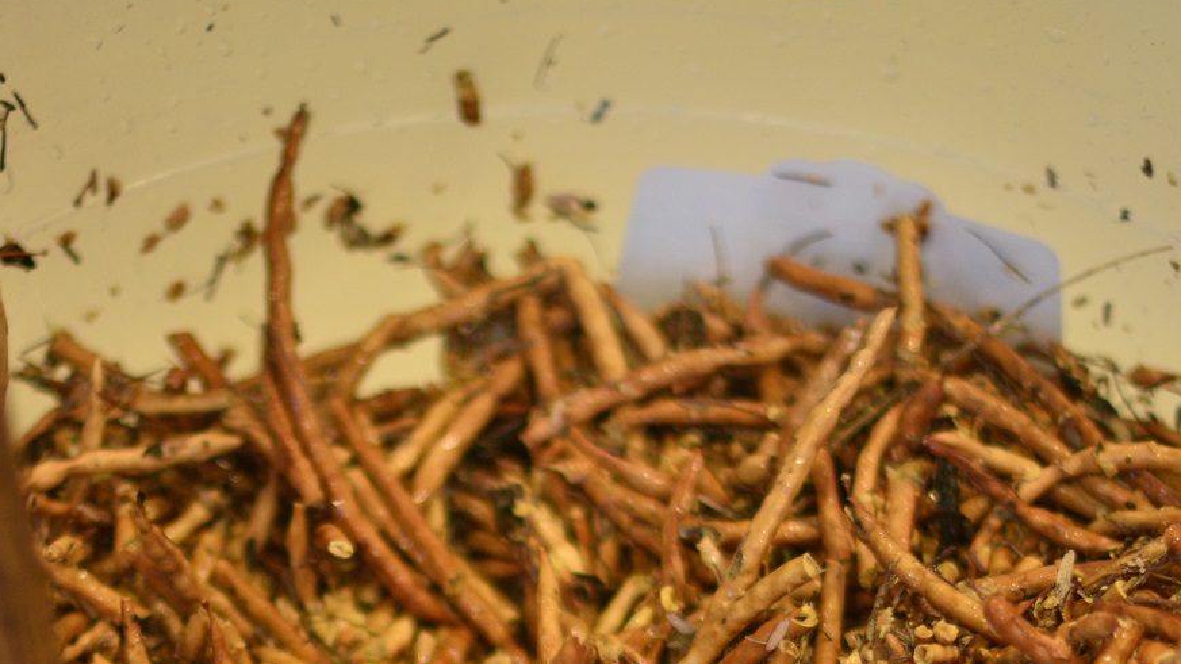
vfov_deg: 9.9
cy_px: 806
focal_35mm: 120
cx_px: 510
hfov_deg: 17.9
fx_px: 3758
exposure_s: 1/160
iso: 320
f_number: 1.4
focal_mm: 50
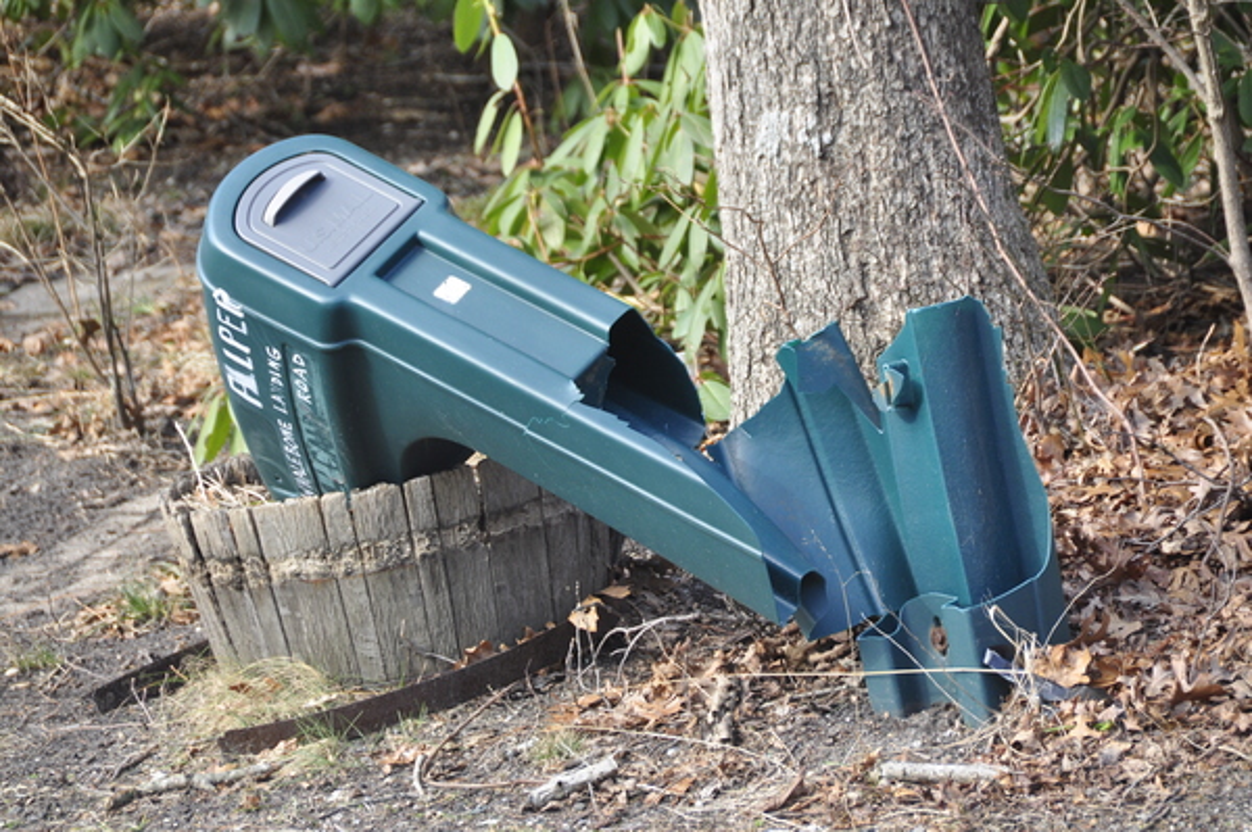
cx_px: 626
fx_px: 10424
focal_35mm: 300
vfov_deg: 4.6
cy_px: 416
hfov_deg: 6.9
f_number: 6.3
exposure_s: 1/200
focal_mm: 200
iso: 500
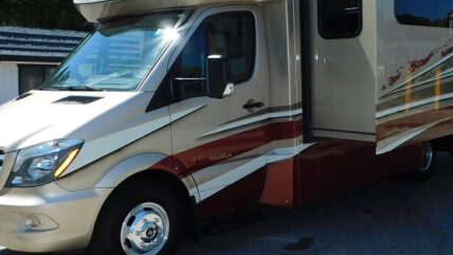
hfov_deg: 45.1
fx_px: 541
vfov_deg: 26.4
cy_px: 89
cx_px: 279
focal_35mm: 45
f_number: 3
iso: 125
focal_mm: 4
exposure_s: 1/1250
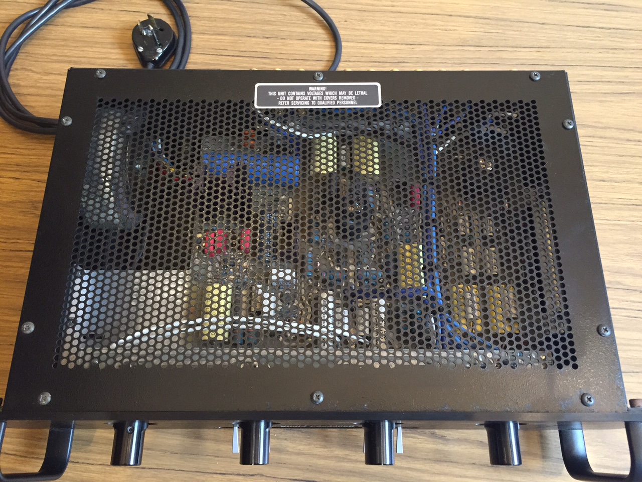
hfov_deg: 61.7
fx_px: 538
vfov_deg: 48.2
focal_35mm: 29
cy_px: 241
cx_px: 321
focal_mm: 4.15
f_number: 2.2
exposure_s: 1/33
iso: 250
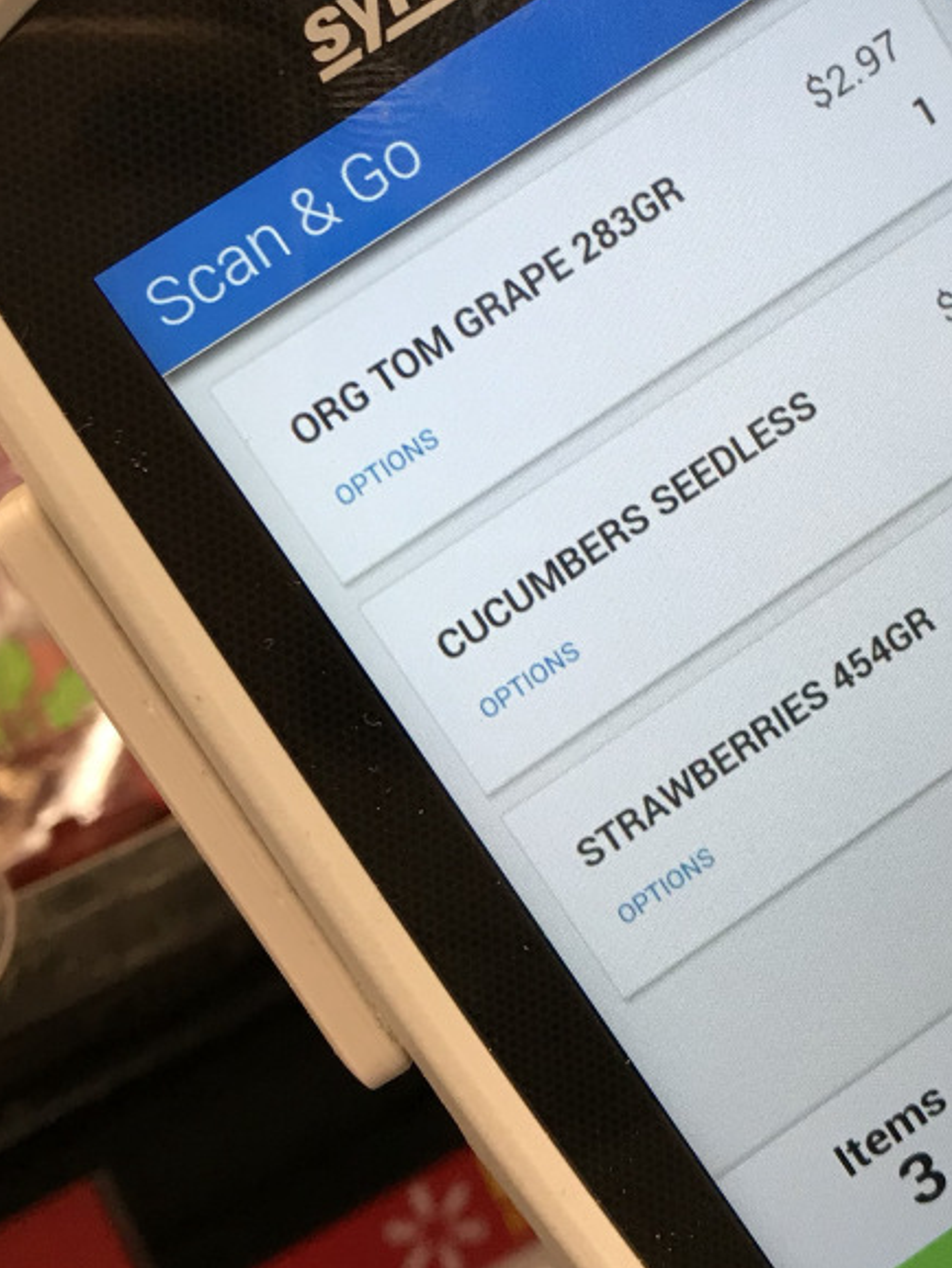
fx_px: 2272
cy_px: 375
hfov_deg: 23.4
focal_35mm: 62
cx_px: 709
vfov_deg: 30.8
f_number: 1.8
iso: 25
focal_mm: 3.99
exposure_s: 1/40
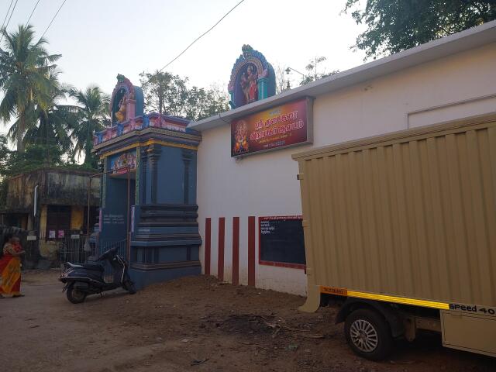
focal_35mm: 30
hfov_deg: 60.0
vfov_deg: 46.8
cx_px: 248
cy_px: 186
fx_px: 430
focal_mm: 4.6
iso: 20
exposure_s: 1/188
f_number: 1.8
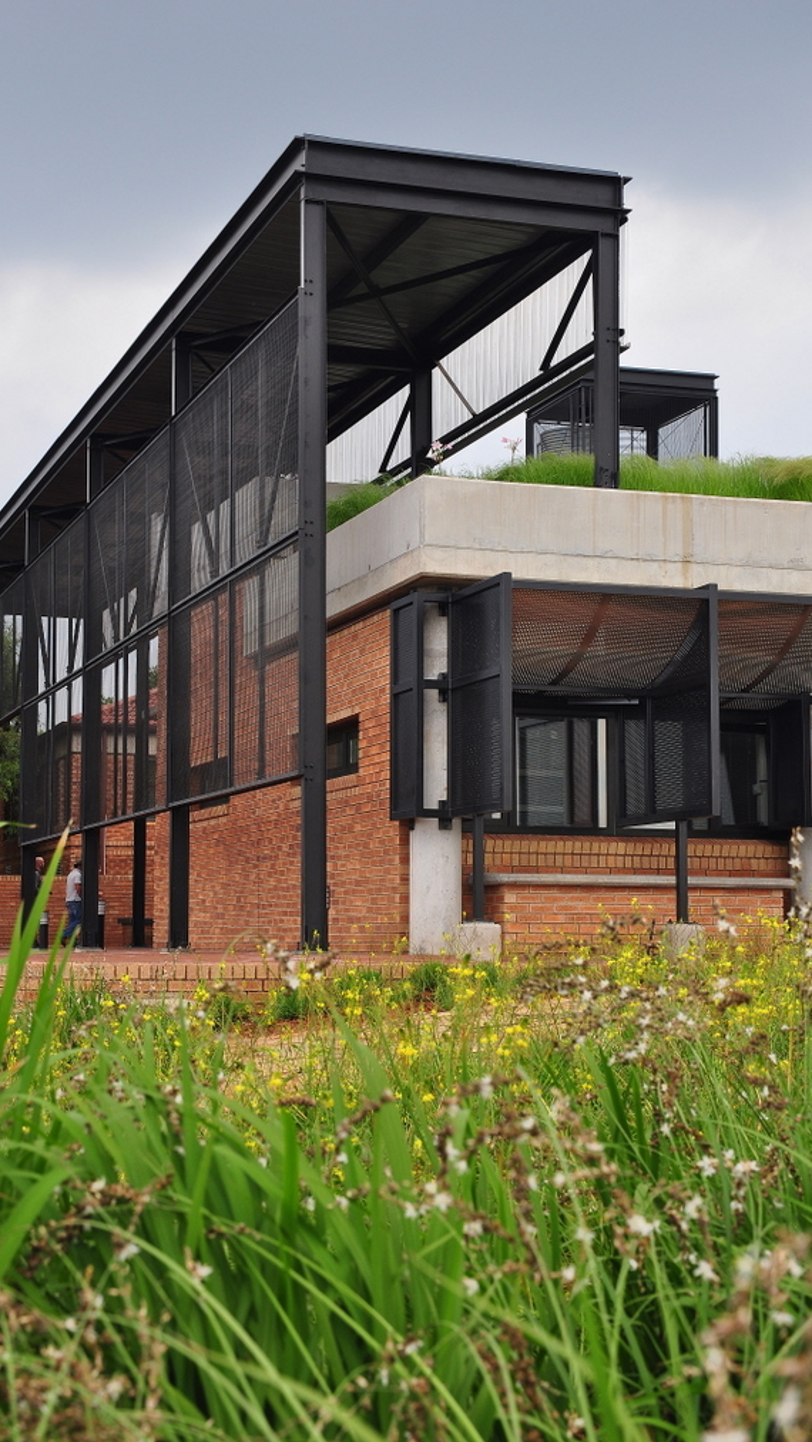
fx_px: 2125
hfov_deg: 21.6
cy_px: 716
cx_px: 343
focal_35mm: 56
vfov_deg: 37.5
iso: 200
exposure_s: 1/200
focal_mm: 35
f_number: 7.1
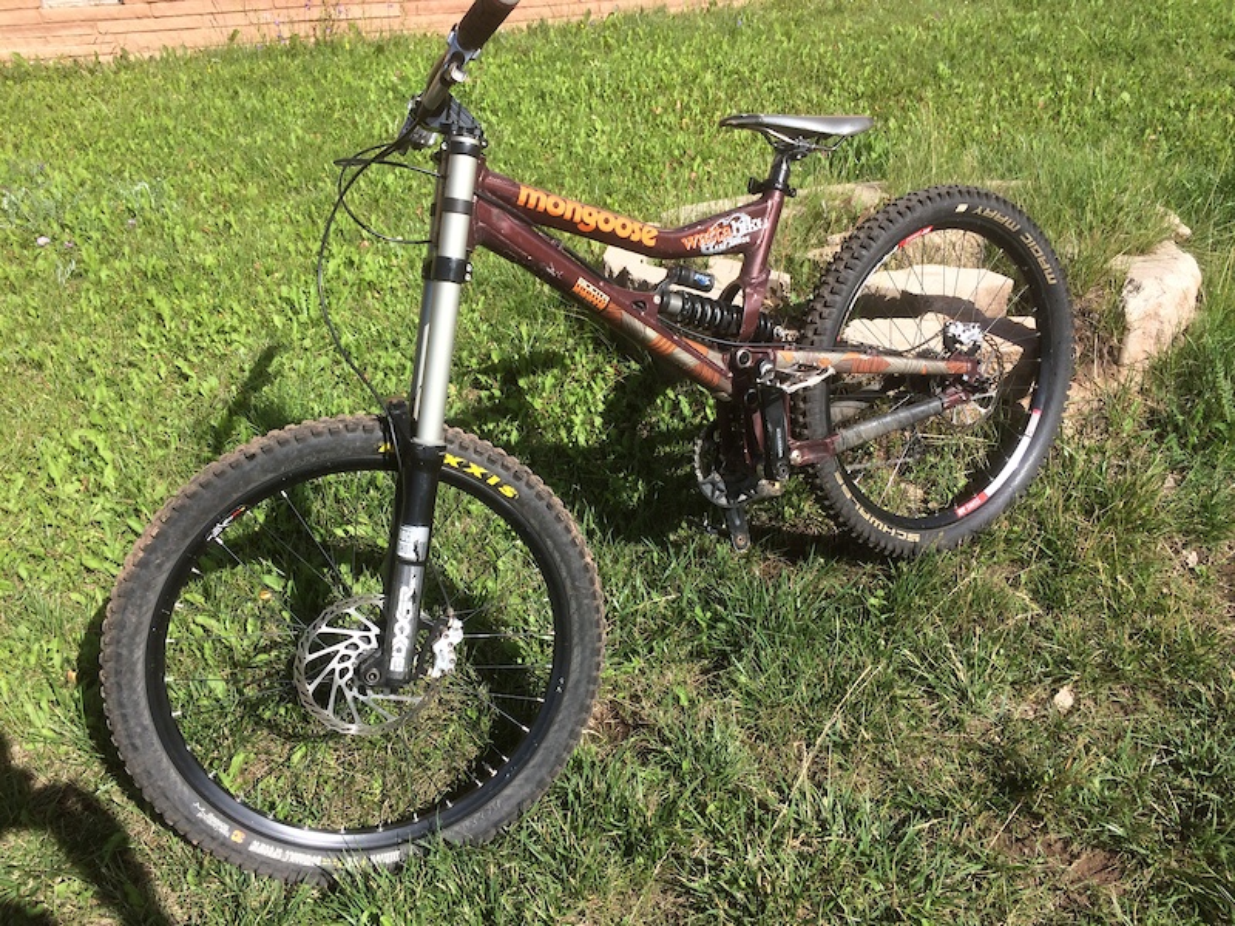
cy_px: 463
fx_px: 1035
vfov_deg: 48.2
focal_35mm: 29
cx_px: 618
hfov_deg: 61.7
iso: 32
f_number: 2.2
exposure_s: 1/1325
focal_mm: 4.15
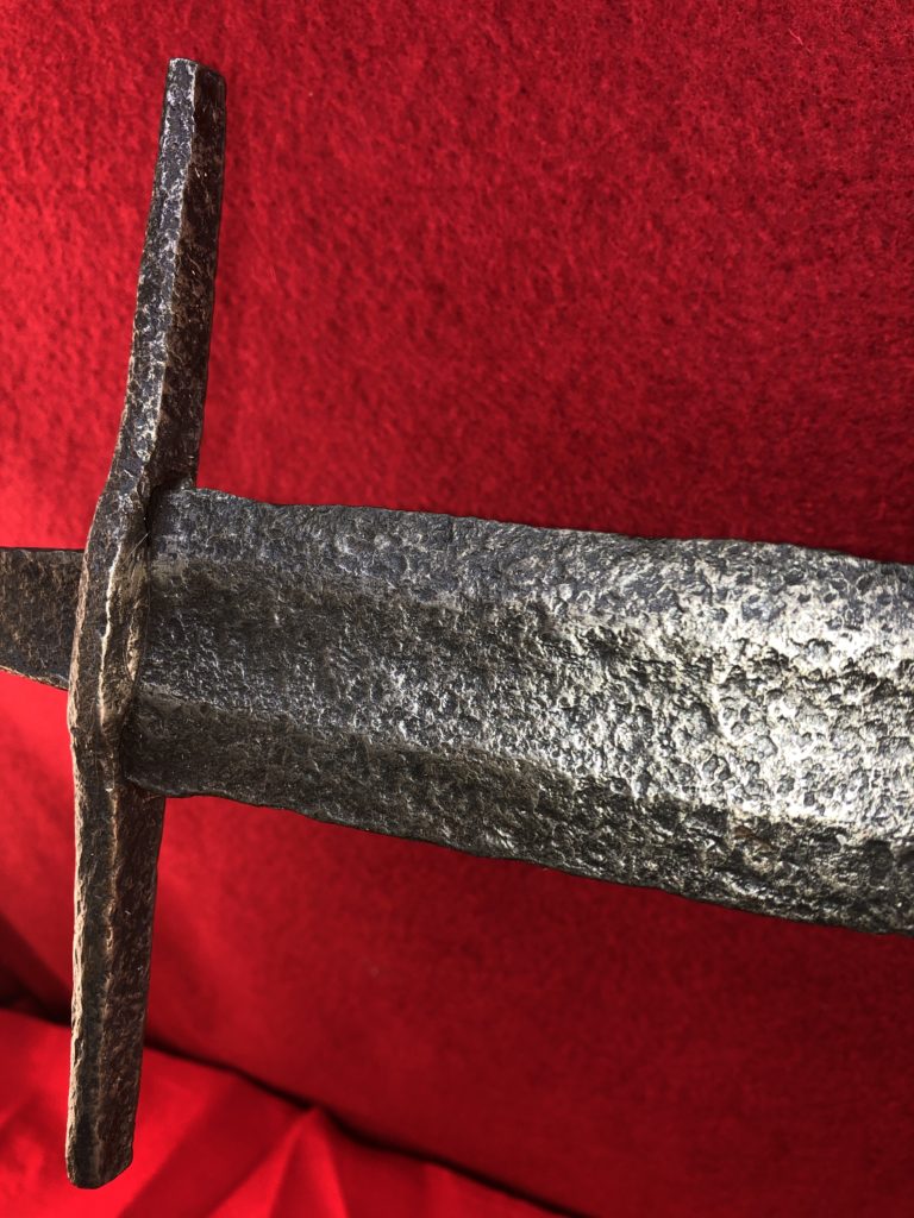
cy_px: 609
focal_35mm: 28
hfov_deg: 49.7
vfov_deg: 63.4
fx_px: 986
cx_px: 457
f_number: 1.8
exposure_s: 1/37
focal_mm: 3.99
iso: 20
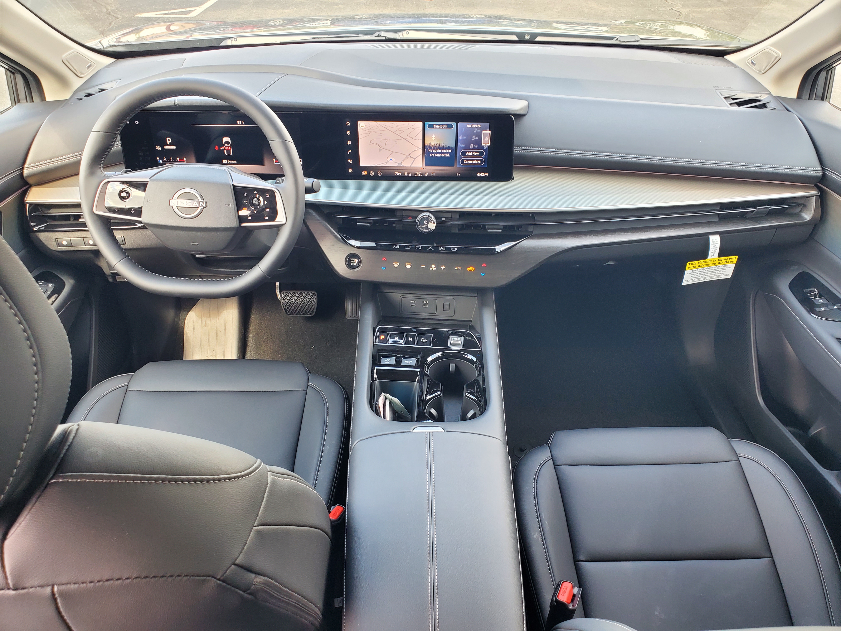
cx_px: 420
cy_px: 316
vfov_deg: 53.1
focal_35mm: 26
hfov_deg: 67.3
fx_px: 632
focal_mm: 4.3
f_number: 2.4
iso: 125
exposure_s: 1/67
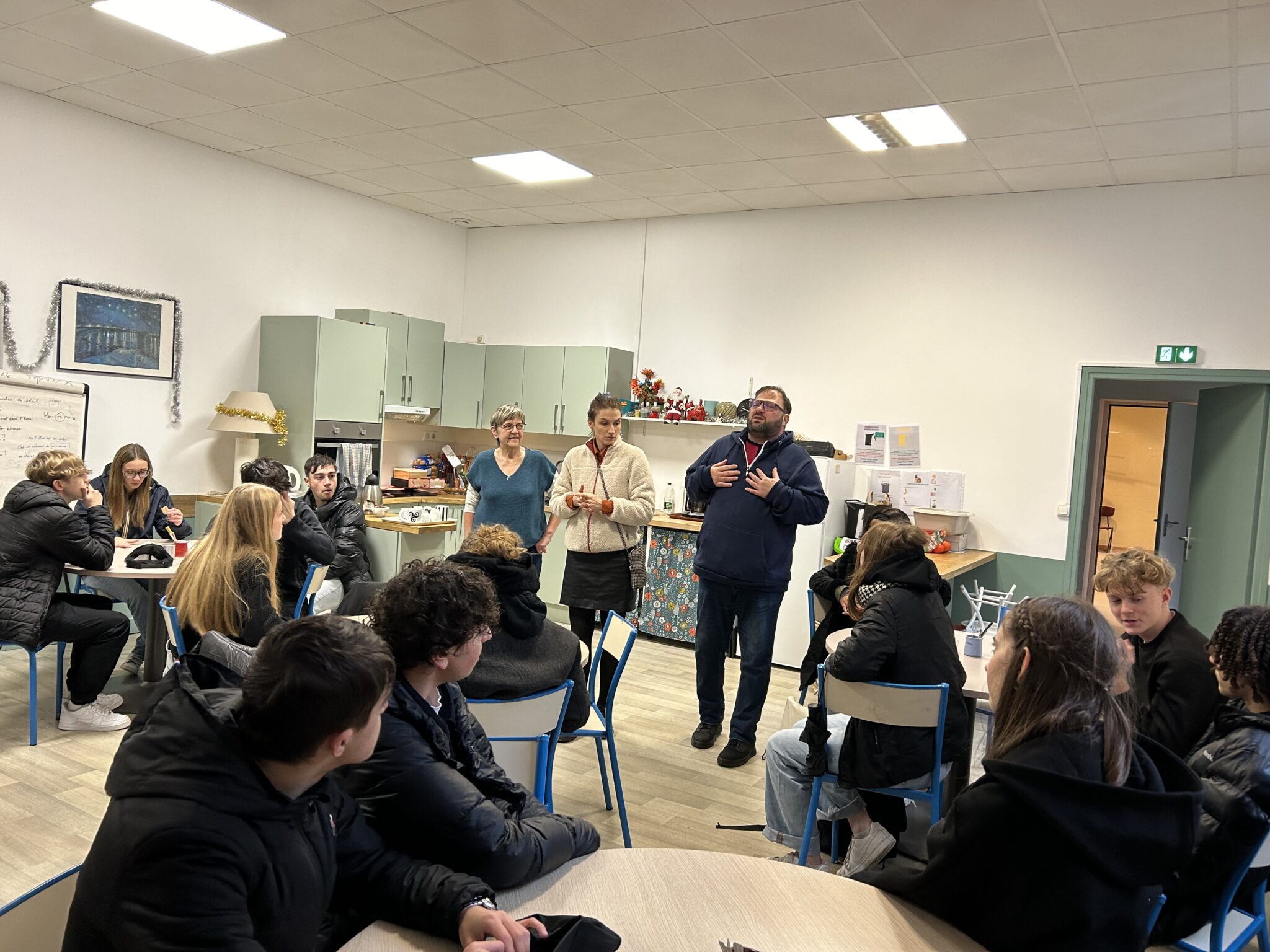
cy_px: 476
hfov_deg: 67.3
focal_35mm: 26
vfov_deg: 53.1
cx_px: 635
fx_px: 954
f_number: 1.5
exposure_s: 1/50
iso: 125
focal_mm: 5.7
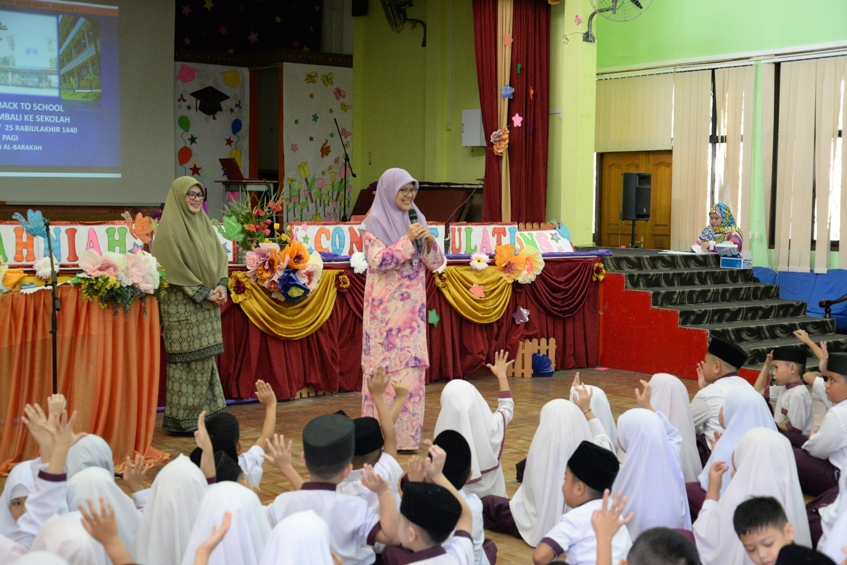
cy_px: 282
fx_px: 1224
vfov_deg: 26.0
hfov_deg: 38.2
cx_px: 424
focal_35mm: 52
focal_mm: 52
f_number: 4.2
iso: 6400
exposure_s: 1/320
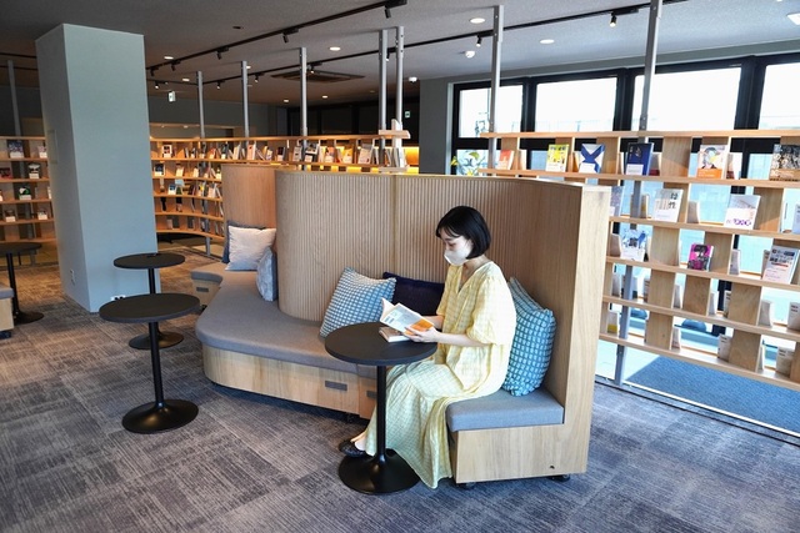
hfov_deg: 73.7
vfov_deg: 53.2
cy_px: 266
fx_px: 533
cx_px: 400
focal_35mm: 24
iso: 800
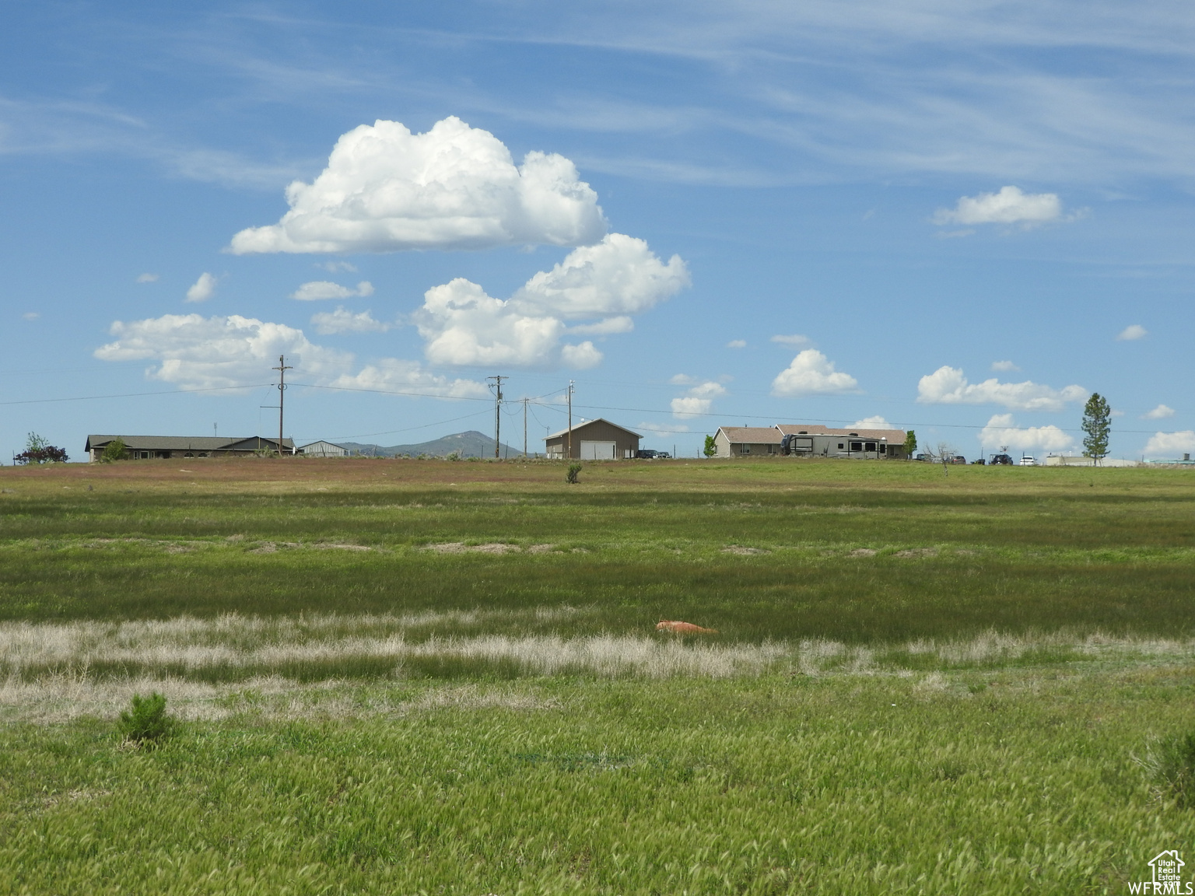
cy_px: 448
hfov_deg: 27.8
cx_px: 598
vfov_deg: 21.0
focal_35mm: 70
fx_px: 2417
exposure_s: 1/1600
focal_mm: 12.5
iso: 100
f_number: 4.5
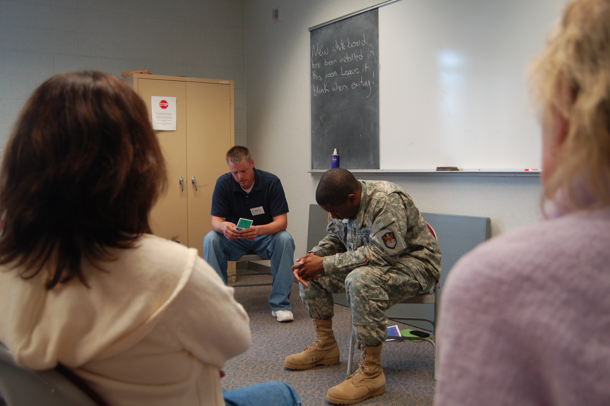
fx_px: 609
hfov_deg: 53.2
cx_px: 305
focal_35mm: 36
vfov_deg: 36.8
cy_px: 203
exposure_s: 1/40
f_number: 4
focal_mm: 24
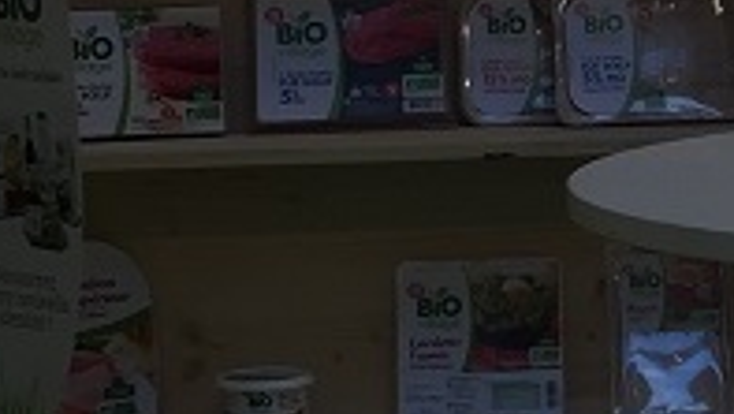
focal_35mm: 171
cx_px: 779
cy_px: 67
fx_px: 3329
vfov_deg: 7.1
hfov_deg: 12.4
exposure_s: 1/100
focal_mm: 4.15
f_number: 2.2
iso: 40
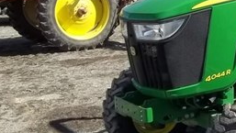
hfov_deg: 25.2
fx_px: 488
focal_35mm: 78
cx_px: 260
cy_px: 39
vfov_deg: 15.5
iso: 64
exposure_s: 1/80
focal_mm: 5.7
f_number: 8.8
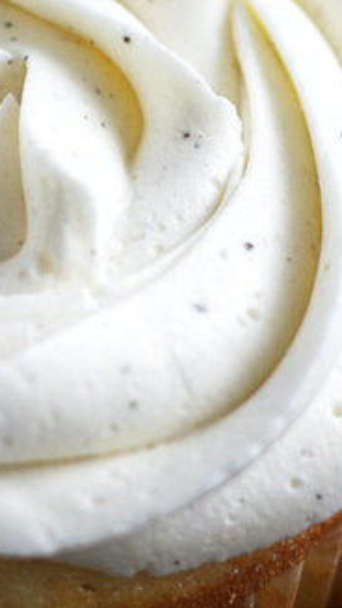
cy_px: 39
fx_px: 4465
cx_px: 35
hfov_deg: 4.4
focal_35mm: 277
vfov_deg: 7.8
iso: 100
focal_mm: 50
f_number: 2.8
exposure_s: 1/160
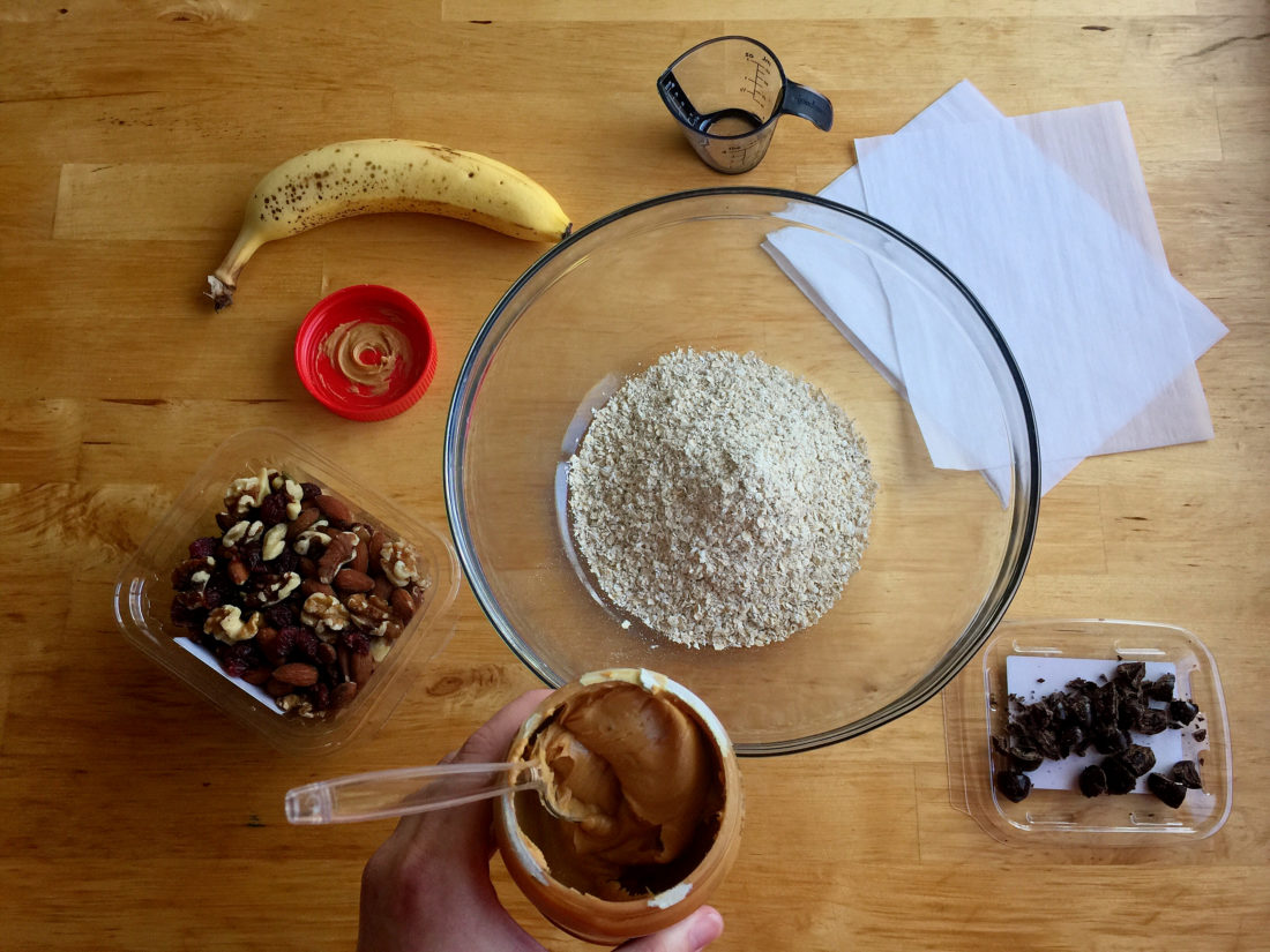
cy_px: 476
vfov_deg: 48.2
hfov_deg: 61.7
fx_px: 1064
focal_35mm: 29
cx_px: 635
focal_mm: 4.15
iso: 32
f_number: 2.2
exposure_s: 1/40
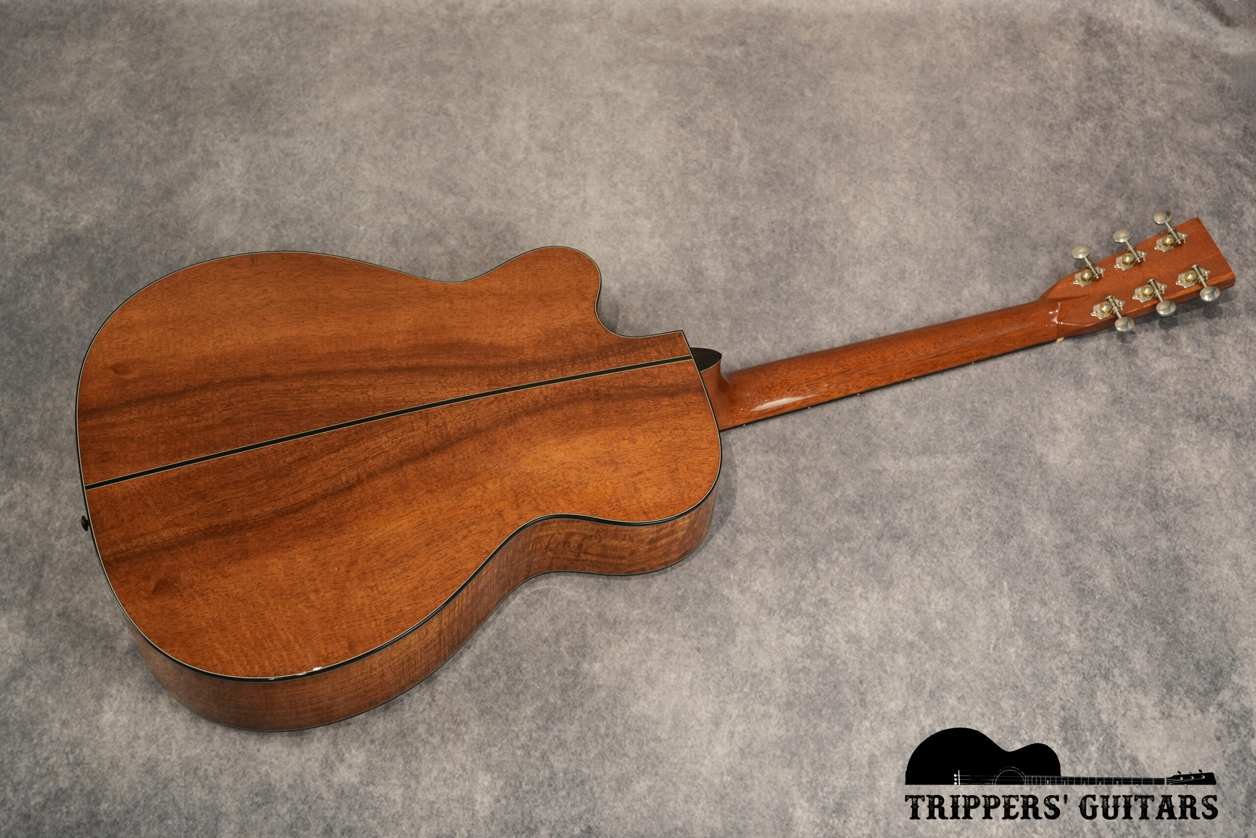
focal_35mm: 48
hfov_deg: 41.1
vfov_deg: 28.1
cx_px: 628
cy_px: 419
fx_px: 1675
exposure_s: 1/100
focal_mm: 48
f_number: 5.6
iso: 2000
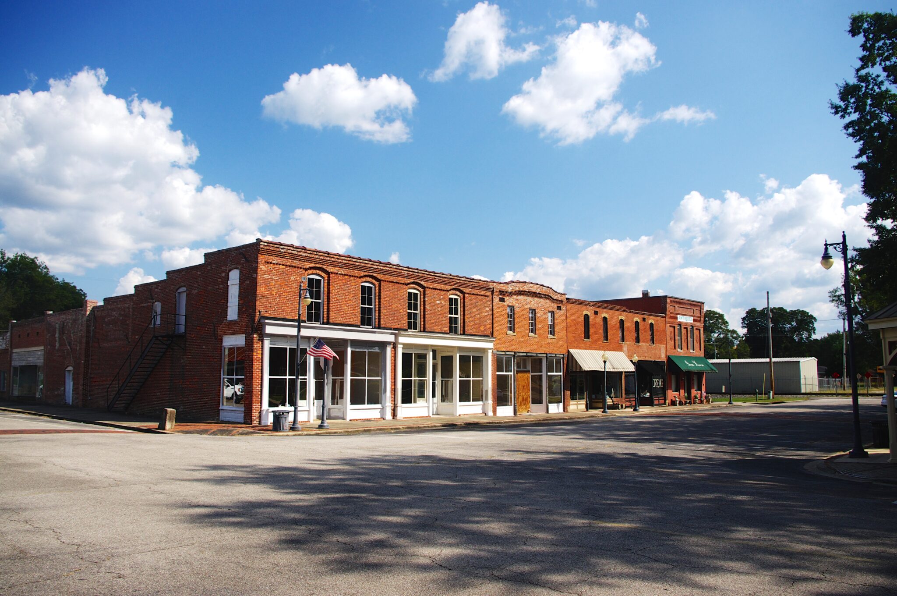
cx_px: 448
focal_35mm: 27
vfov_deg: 47.8
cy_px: 298
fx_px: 672
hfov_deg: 67.4
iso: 200
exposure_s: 1/400
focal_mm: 18
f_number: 5.6
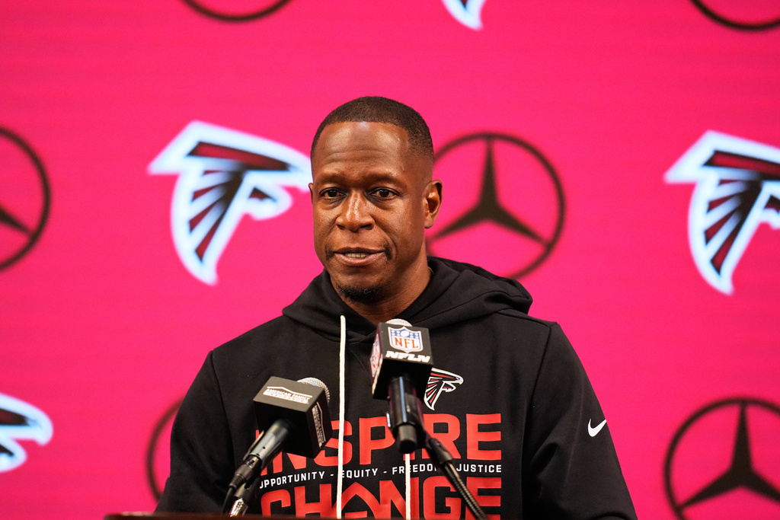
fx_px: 8667
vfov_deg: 3.4
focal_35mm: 400
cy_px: 260
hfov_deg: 5.2
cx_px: 390
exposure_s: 1/400
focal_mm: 400
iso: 4000
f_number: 2.8
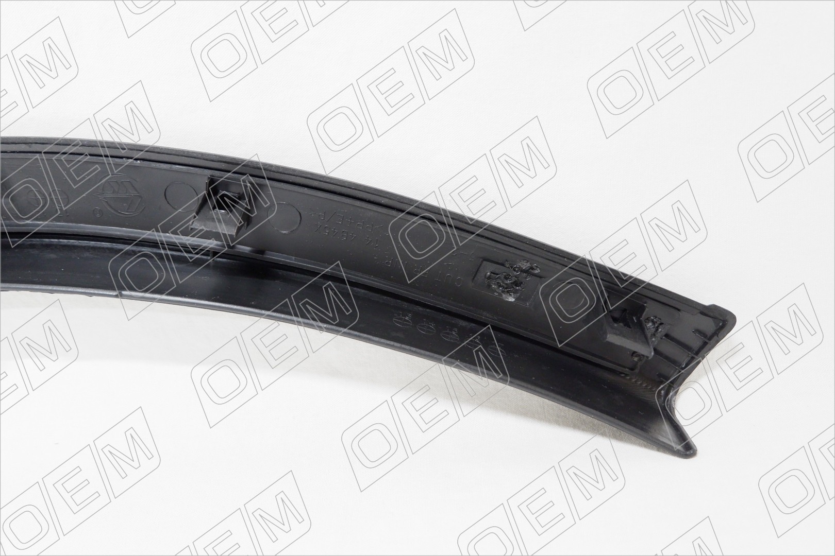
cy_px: 278
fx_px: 742
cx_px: 418
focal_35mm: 32
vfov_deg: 41.1
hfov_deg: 58.7
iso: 2500
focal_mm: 21.1
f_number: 4
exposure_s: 1/45
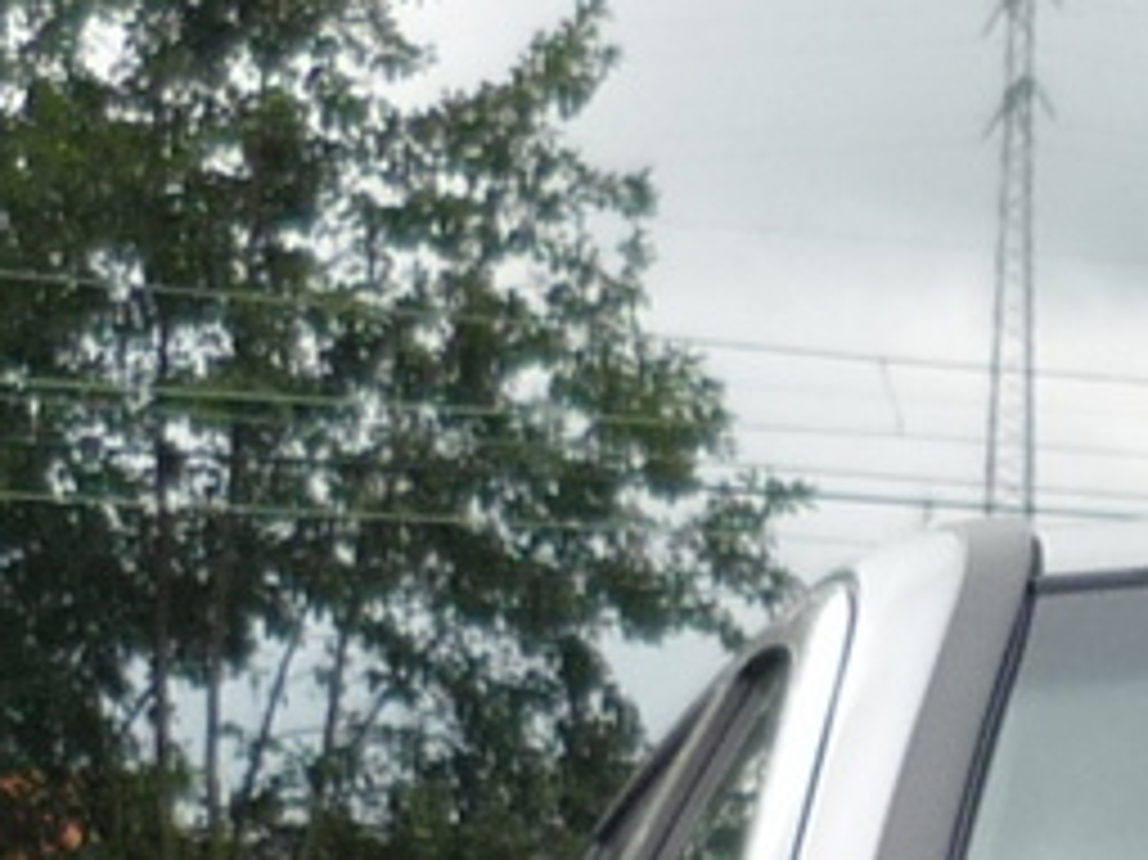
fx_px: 6862
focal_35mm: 207
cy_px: 2220
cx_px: 2373
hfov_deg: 9.0
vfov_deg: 6.7
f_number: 2.8
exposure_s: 1/400
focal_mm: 5.5
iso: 100
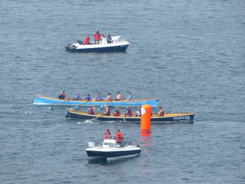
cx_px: 122
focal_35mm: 600
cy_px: 92
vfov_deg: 2.5
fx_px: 4247
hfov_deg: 3.3
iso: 100
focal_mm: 108
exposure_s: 1/1600
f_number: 3.2
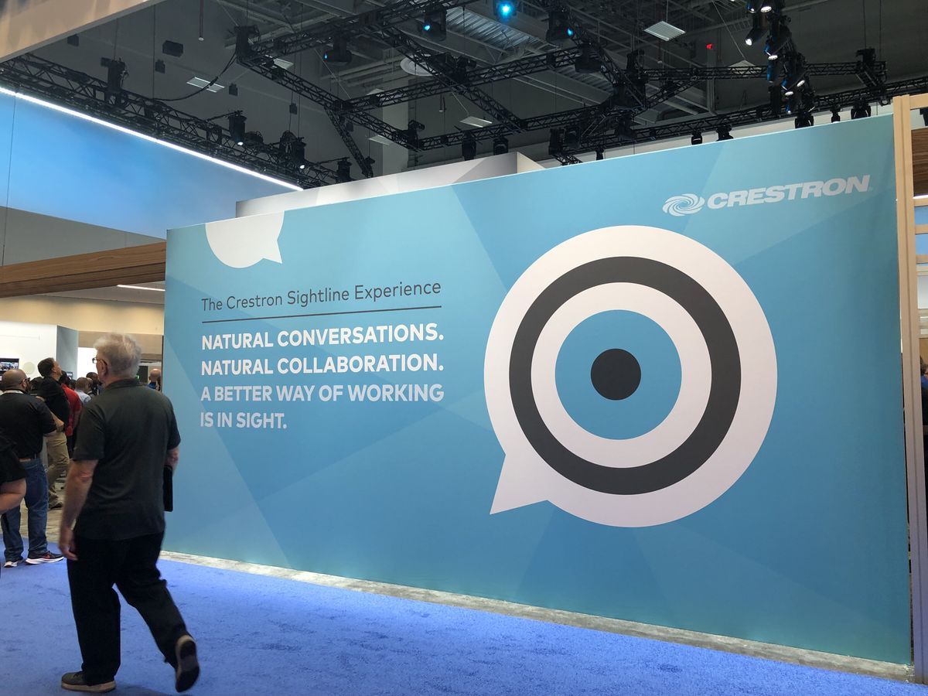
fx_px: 751
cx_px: 464
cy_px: 348
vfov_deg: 49.7
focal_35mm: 28
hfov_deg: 63.4
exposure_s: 1/33
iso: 25
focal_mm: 3.99
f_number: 1.8
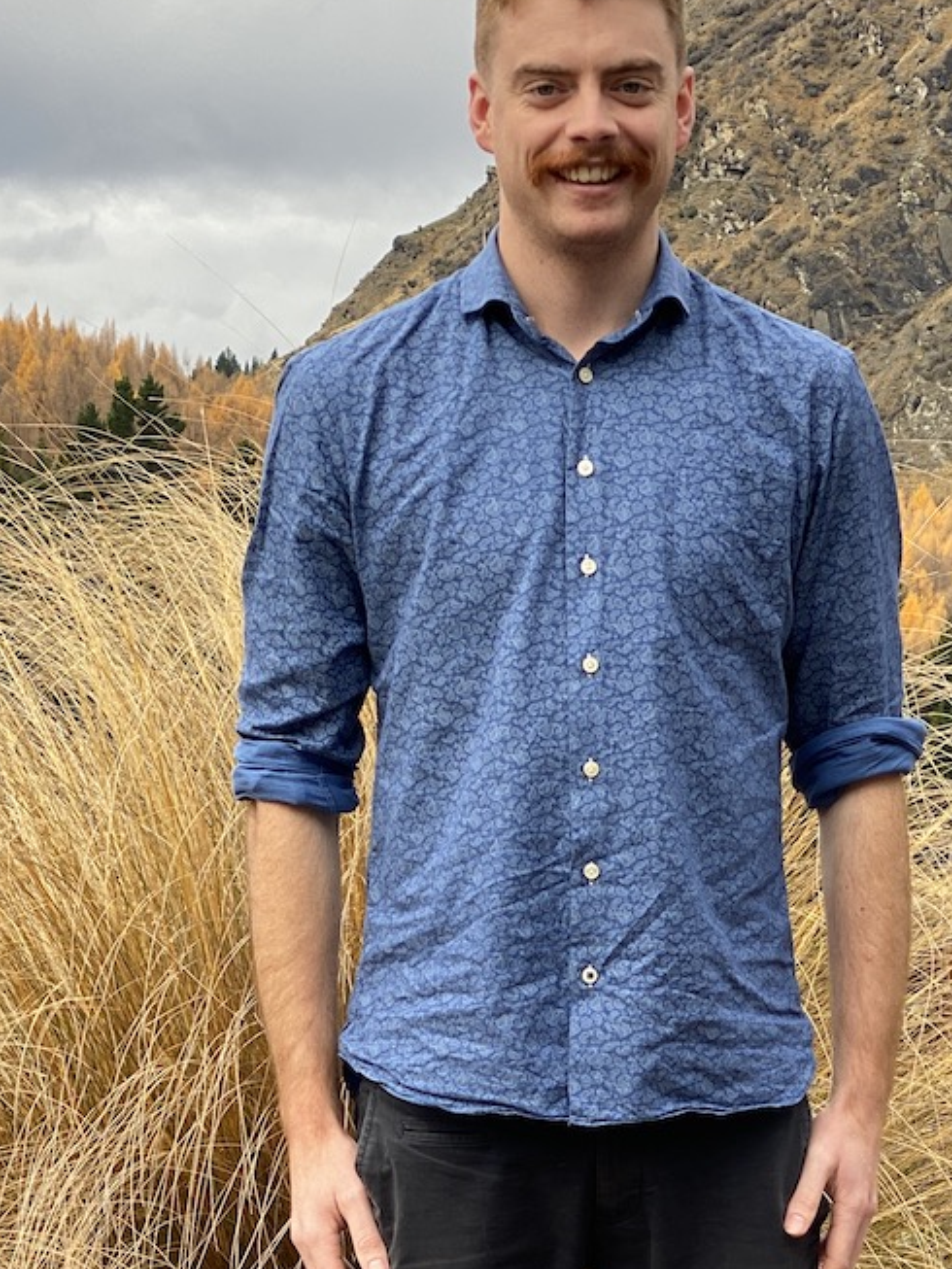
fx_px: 3886
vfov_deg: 18.3
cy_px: 1063
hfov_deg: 13.9
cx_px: 650
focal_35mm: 106
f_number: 2
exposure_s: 1/134
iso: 20
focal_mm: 6
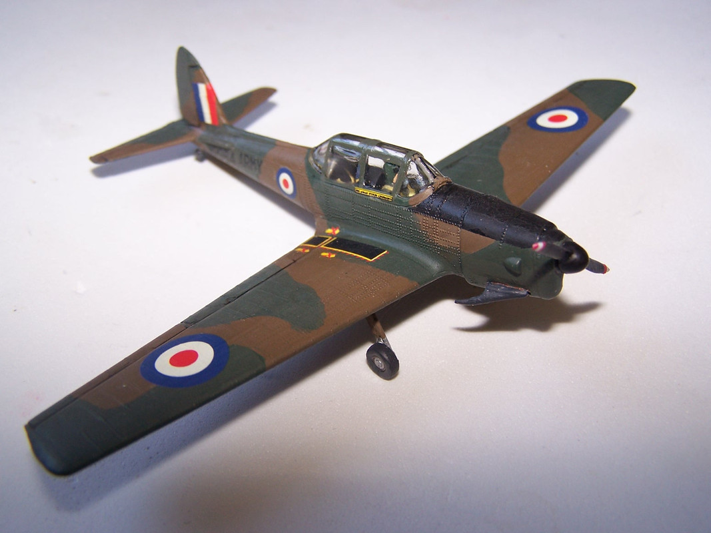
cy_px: 266
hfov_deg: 49.0
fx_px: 780
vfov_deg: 37.7
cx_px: 356
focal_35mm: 38
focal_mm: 6.3
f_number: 2.8
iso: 80
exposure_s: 1/60
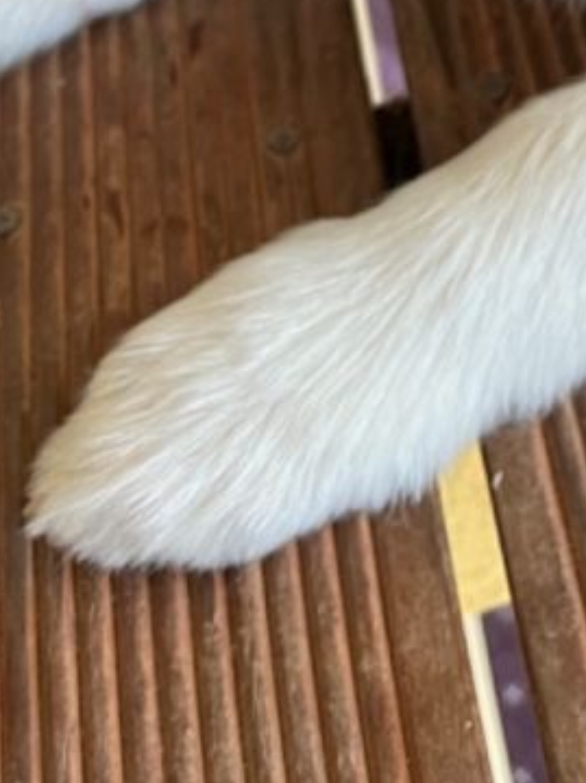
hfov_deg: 15.8
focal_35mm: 87
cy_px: -486
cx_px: 828
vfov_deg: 18.9
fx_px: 1965
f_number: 1.6
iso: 125
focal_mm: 5.1
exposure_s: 1/68
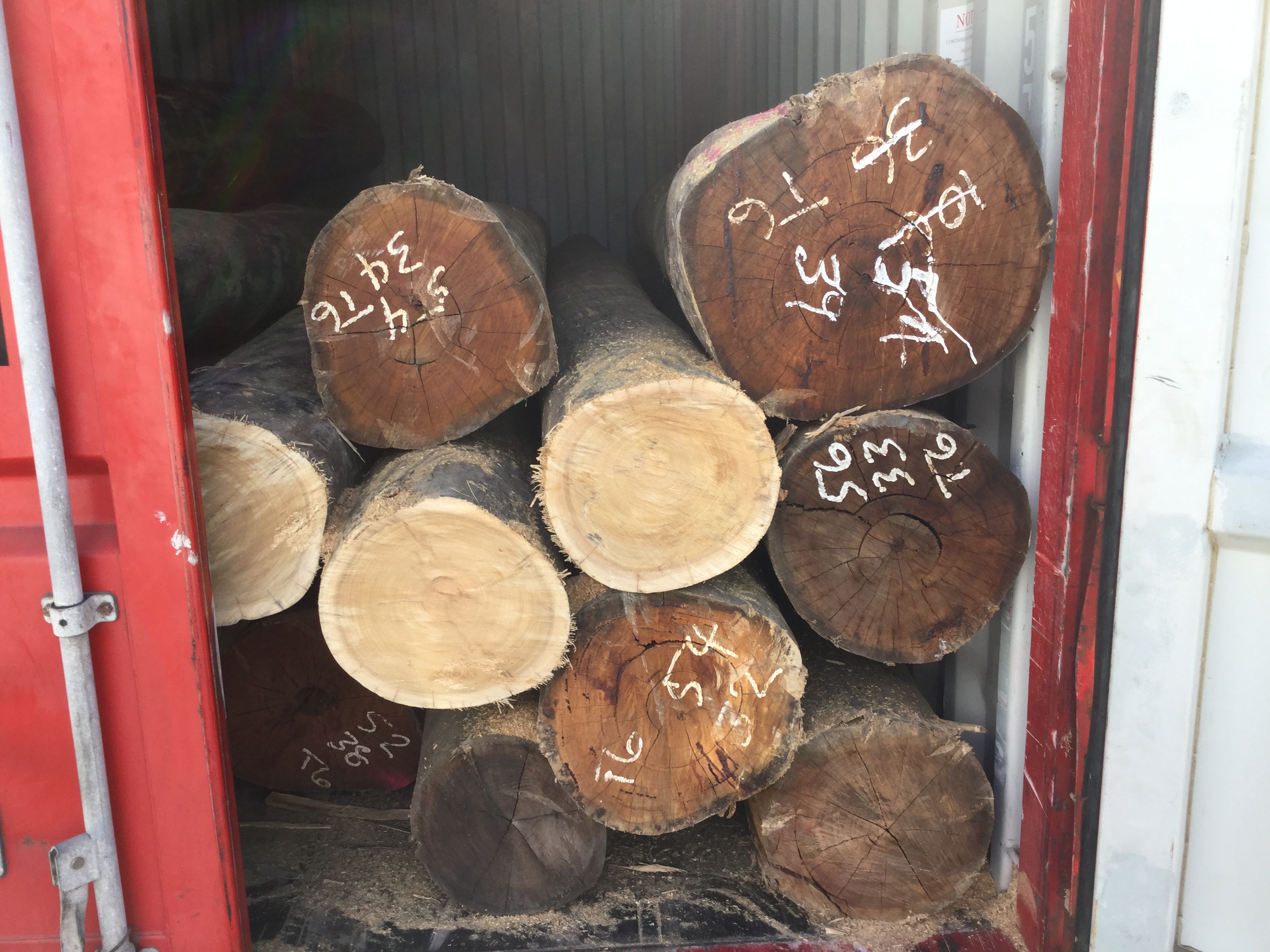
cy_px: 476
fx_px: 1137
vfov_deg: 45.4
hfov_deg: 58.4
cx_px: 635
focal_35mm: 31
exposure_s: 1/137
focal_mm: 3.3
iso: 25
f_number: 2.4
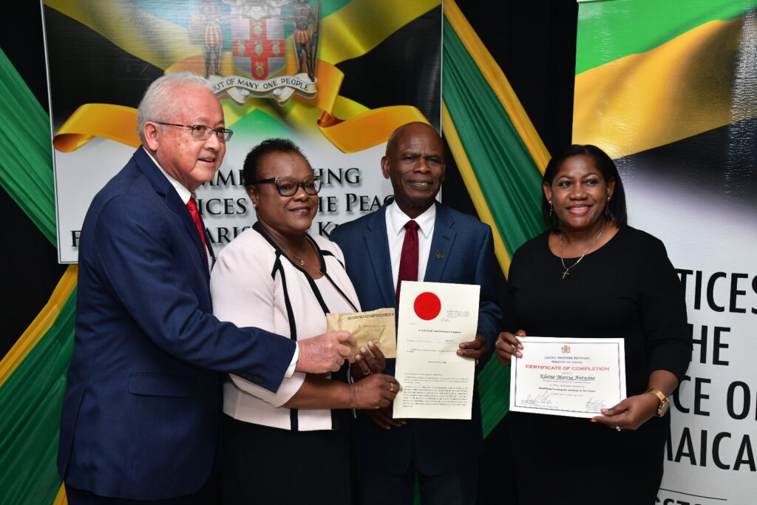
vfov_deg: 30.5
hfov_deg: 44.5
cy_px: 252
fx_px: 925
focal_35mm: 44
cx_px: 378
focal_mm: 44
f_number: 8
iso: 2000
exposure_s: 1/200
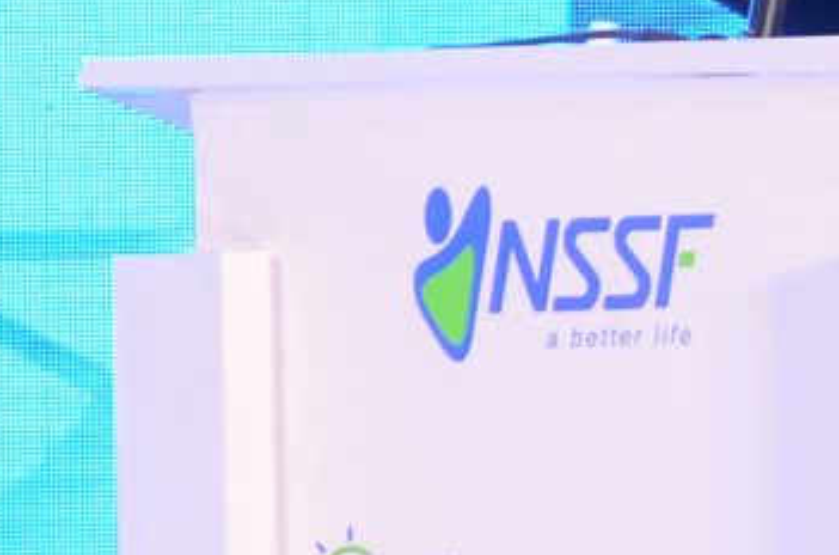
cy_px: -115
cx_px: 2106
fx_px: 17314
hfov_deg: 2.7
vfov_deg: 1.8
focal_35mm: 745
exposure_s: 1/125
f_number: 6.3
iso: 640
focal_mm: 85
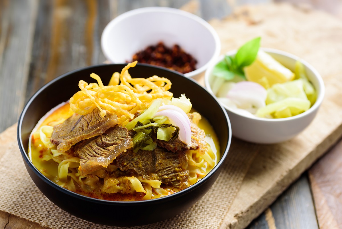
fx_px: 855
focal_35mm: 90
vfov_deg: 15.2
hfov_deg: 22.6
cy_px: 114
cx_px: 171
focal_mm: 90
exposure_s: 1/125
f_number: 8
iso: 125
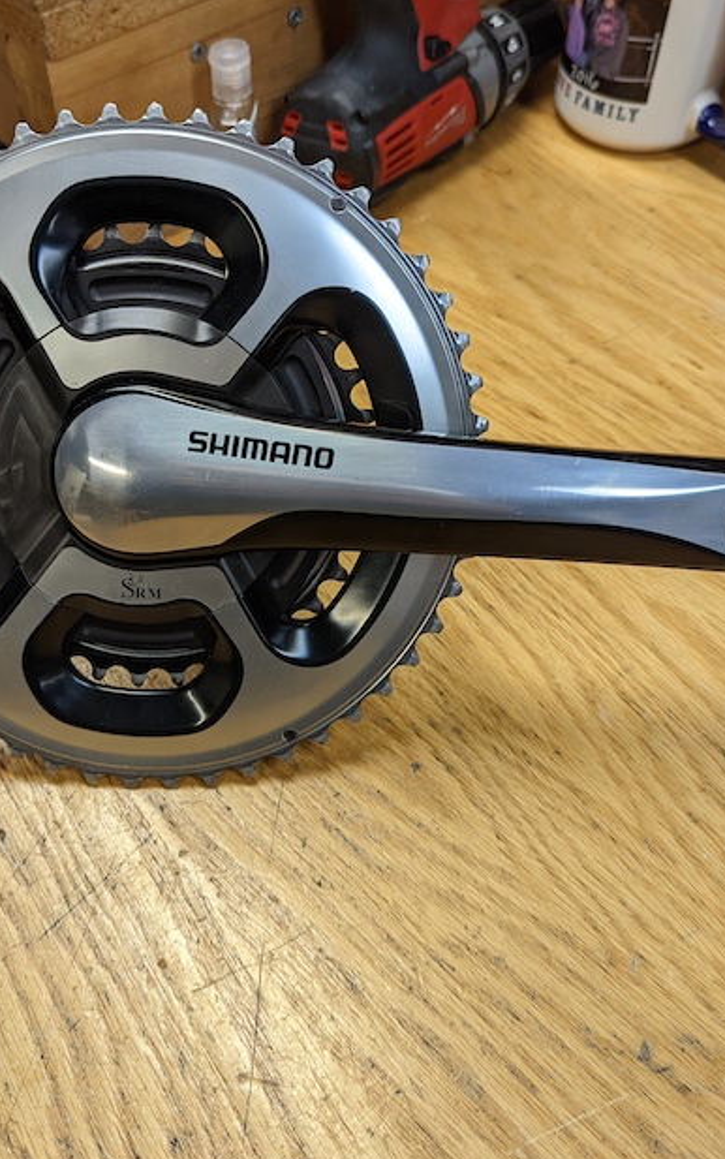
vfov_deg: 58.1
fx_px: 1043
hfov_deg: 38.0
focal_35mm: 33
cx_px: 248
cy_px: 537
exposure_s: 1/120
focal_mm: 6.81
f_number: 1.85
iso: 134
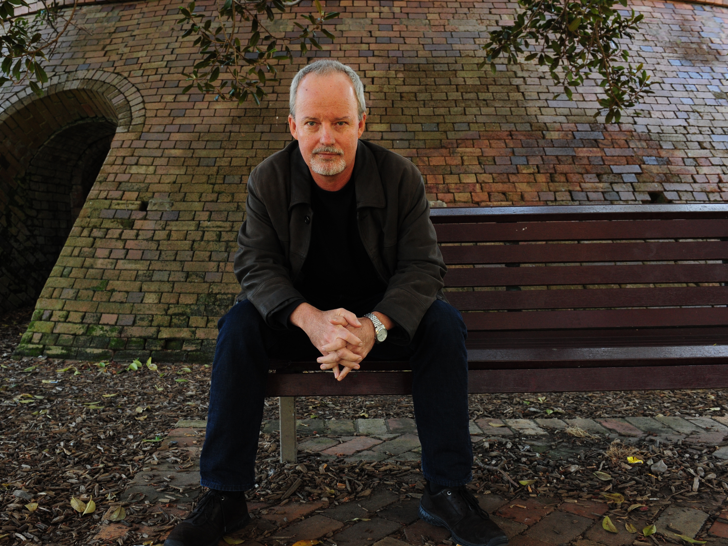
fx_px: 673
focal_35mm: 32
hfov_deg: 56.7
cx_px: 325
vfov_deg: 44.2
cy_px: 276
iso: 1250
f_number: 8
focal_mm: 29
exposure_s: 1/125
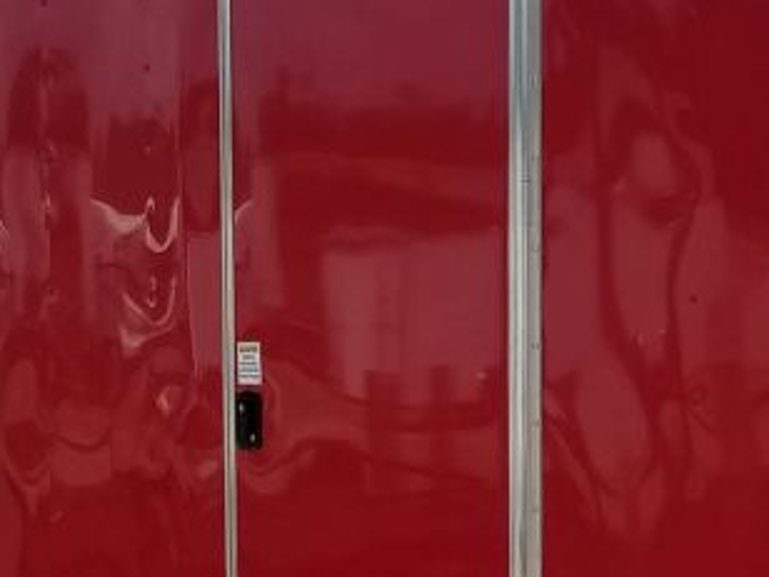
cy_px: 542
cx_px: 739
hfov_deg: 16.4
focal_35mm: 118
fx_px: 2621
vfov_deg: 12.4
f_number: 1.7
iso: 50
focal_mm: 4.2
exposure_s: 1/3392
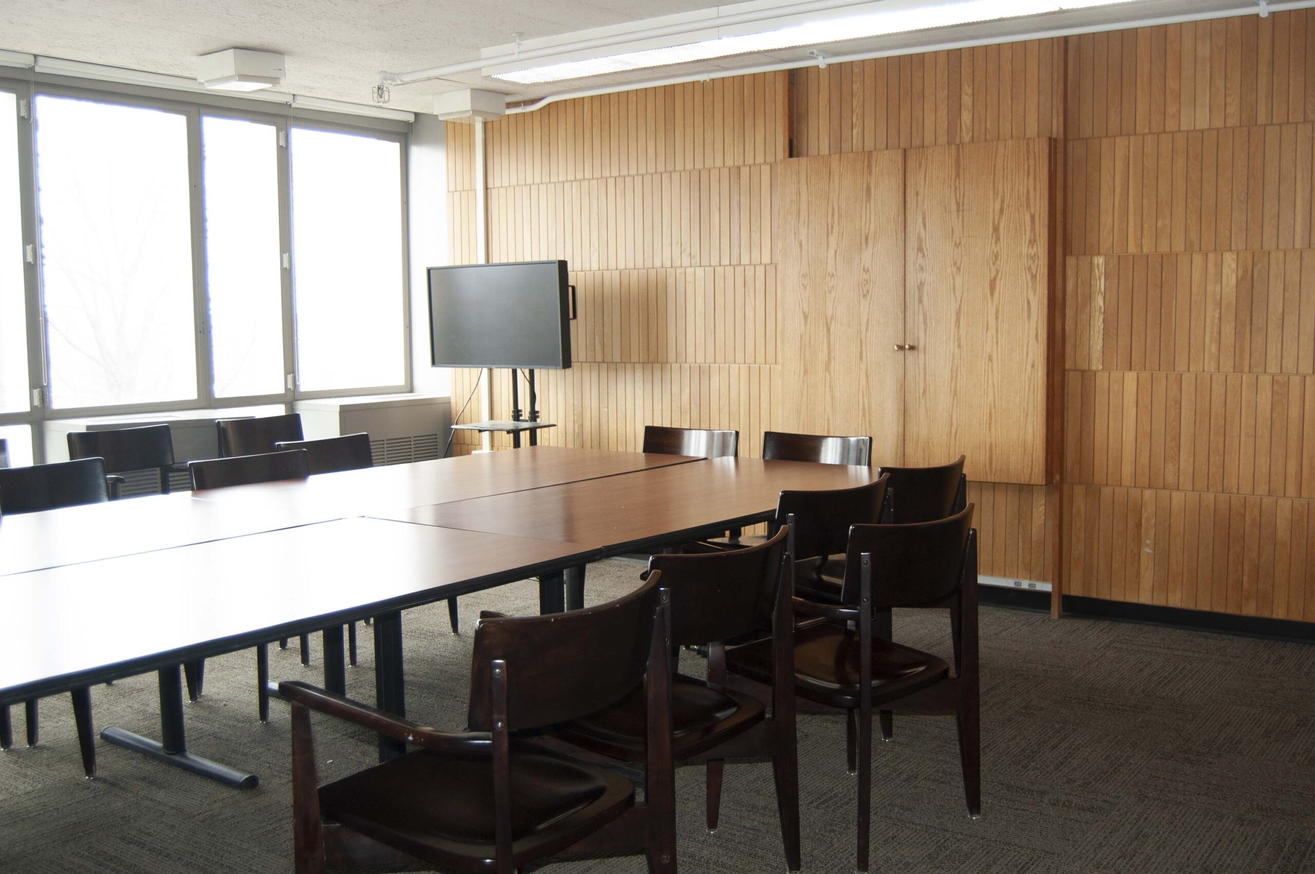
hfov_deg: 53.2
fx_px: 1314
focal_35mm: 36
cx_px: 658
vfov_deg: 36.8
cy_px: 437
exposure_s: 1/80
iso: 400
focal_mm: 24
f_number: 4
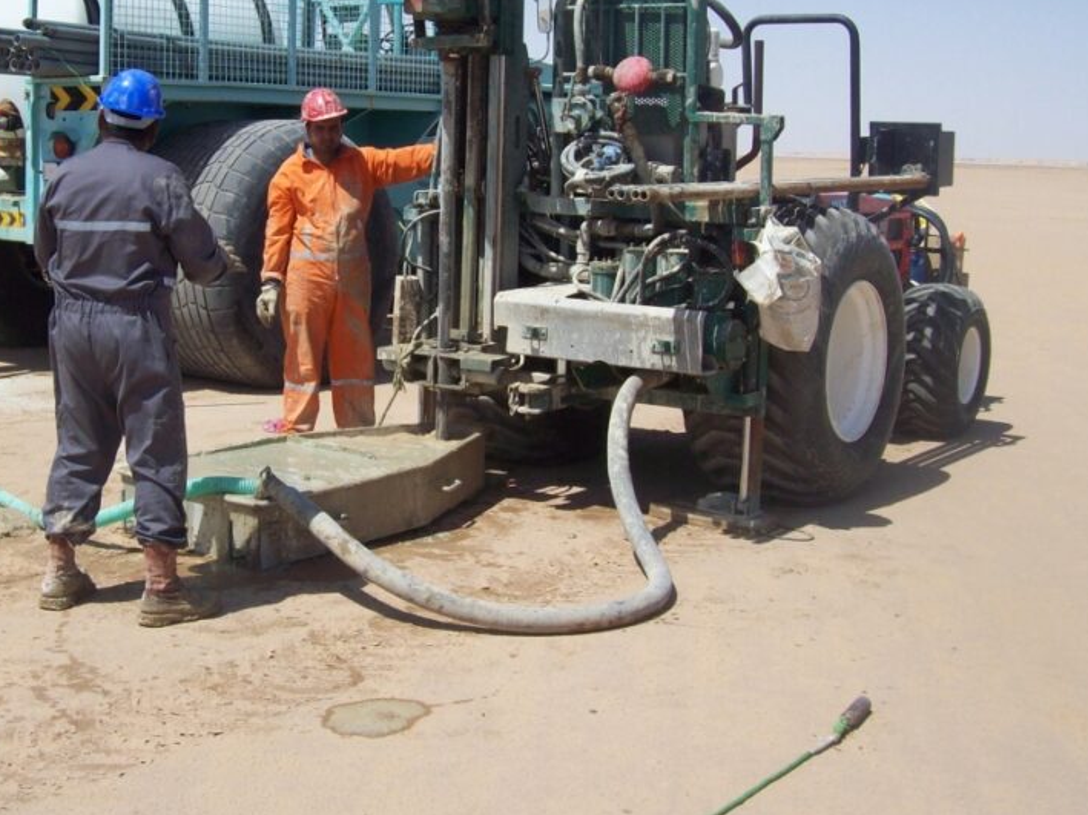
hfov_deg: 36.4
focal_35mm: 52
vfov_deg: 27.9
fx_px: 1634
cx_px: 350
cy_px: 280
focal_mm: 6
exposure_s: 1/771
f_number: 4.8
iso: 80
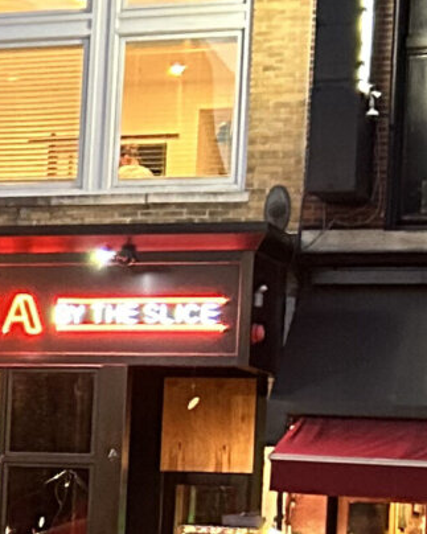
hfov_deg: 8.7
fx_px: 2544
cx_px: -619
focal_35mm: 161
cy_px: 558
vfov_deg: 11.8
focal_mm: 5.7
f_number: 1.5
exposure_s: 1/40
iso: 640
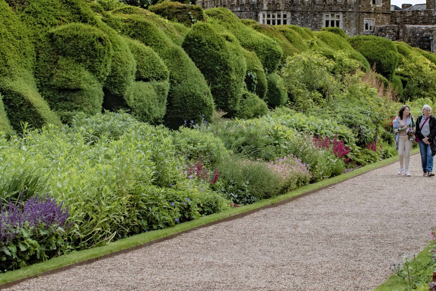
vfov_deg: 15.0
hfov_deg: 22.1
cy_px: 127
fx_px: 1102
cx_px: 336
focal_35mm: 91
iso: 400
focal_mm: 32
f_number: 11
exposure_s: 1/500
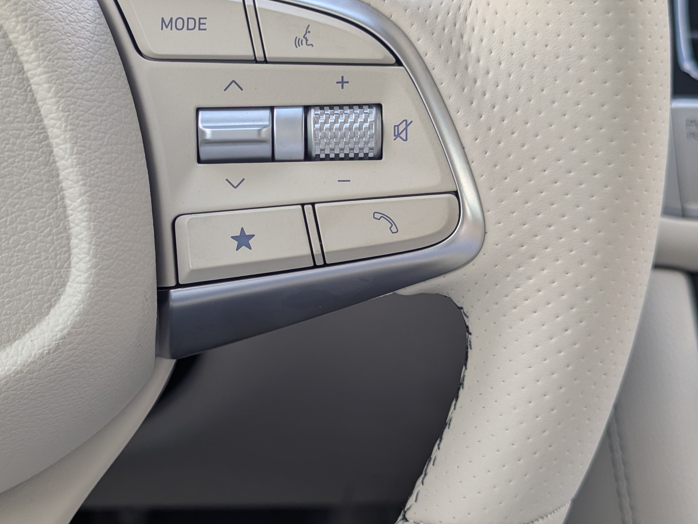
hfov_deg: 26.8
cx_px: 209
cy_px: 260
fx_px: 1452
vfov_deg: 20.4
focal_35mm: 72
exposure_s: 1/149
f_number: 1.85
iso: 42
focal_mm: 6.81
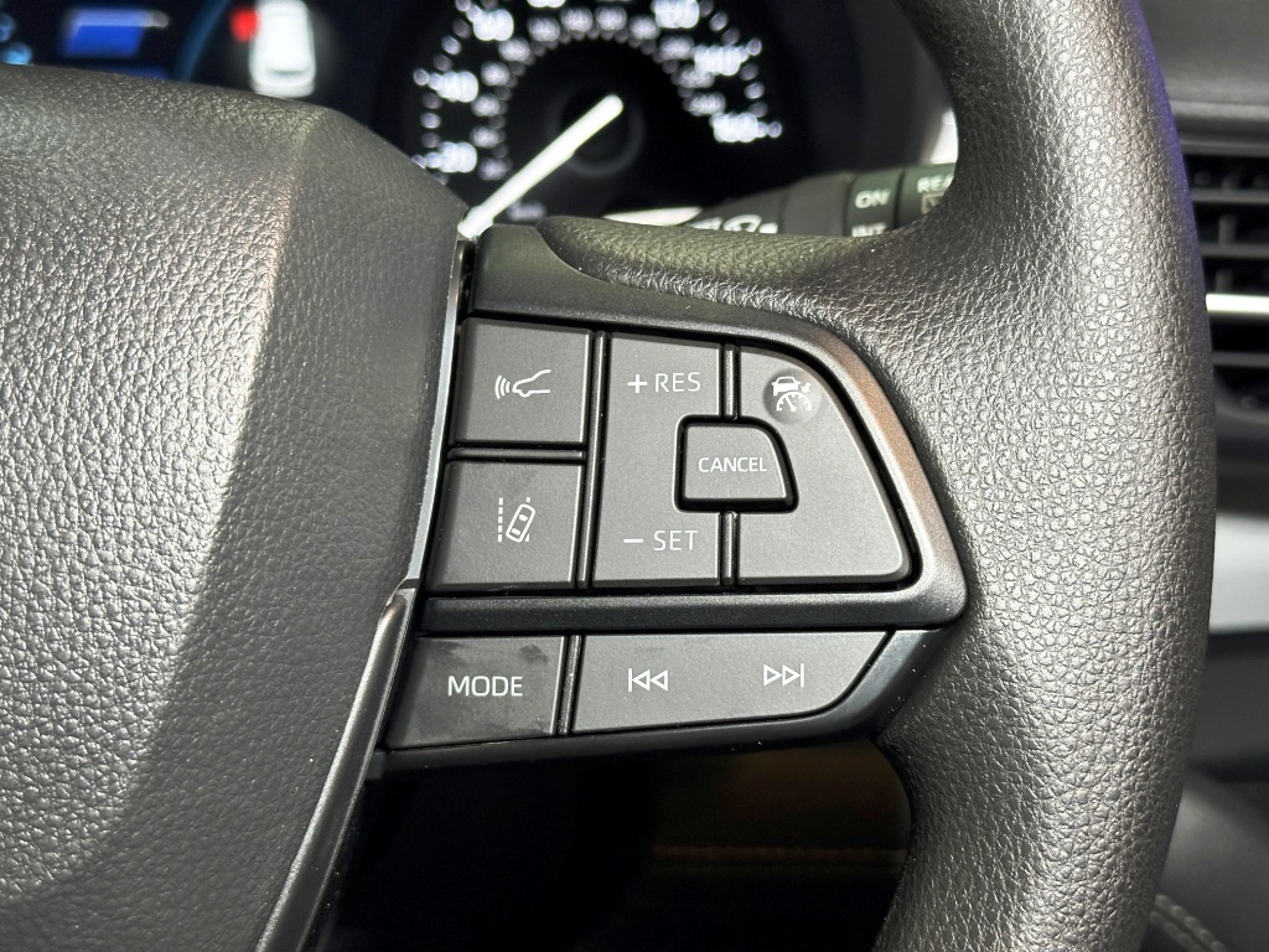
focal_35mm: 48
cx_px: 634
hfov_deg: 39.7
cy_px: 476
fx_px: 1760
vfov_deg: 30.3
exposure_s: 1/40
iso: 320
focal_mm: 6.86
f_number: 1.78
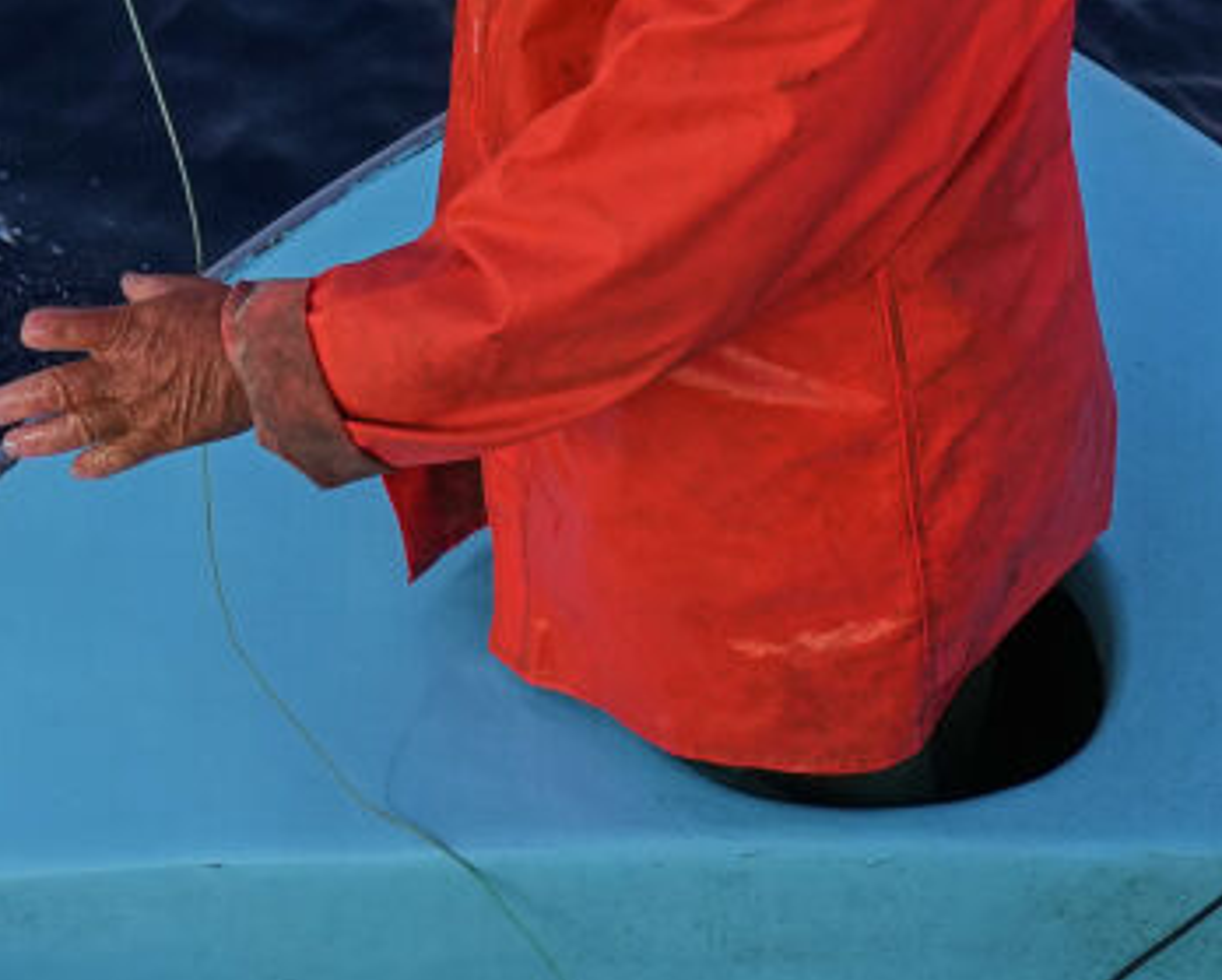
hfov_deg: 25.0
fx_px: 2751
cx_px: 732
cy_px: 739
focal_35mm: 76
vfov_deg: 20.0
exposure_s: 1/320
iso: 640
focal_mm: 16
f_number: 2.8
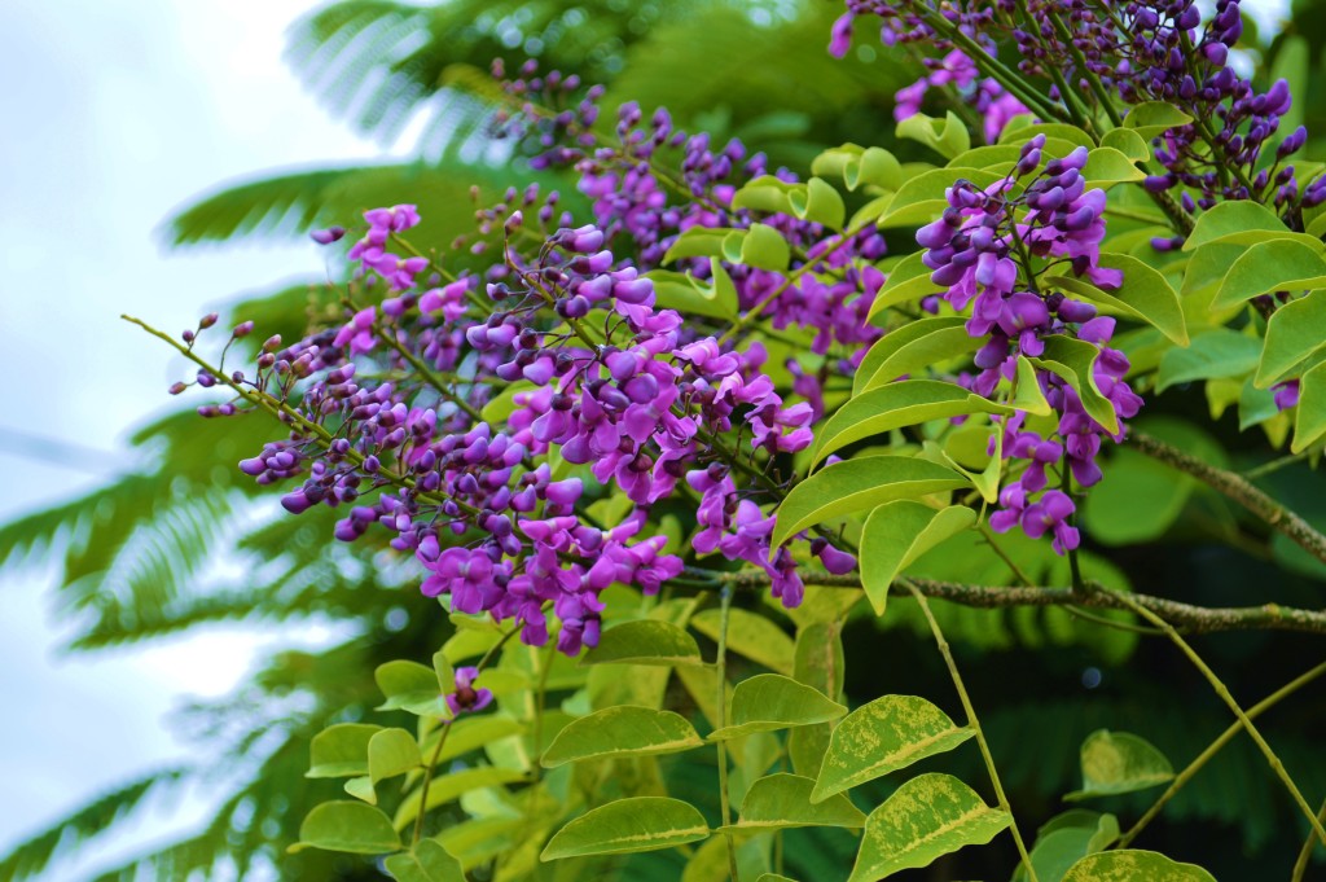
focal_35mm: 66
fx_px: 2429
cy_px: 441
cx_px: 663
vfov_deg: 20.6
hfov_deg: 30.5
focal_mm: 44
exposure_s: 1/160
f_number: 6.3
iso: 100
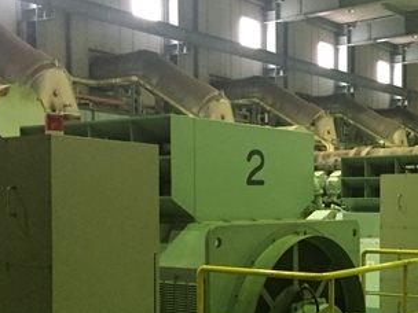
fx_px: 737
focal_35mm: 61
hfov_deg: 31.3
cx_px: 297
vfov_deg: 23.7
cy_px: 240
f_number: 2.2
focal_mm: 4.15
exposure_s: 1/17
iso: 320
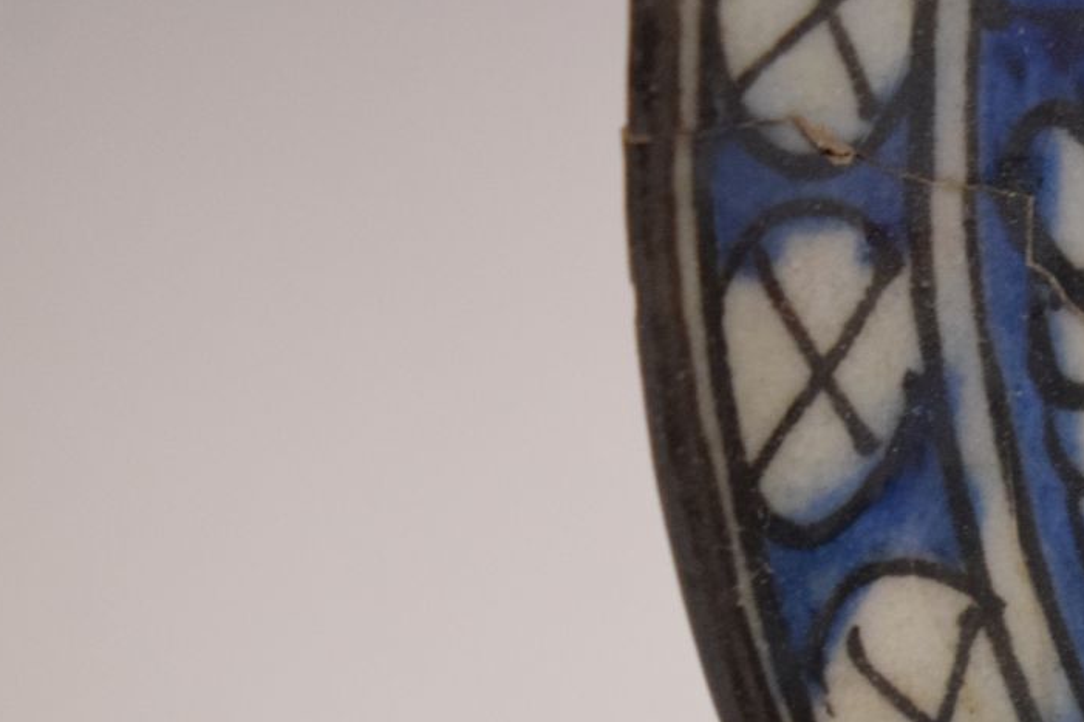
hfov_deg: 8.6
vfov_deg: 5.8
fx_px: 7087
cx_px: 1525
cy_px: 703
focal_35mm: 235
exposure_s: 1/125
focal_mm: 55
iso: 1600
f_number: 5.6
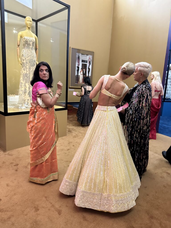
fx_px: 158
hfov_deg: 56.8
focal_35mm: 24
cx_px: 86
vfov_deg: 71.6
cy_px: 114
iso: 1000
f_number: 1.78
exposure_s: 1/29
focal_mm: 6.86
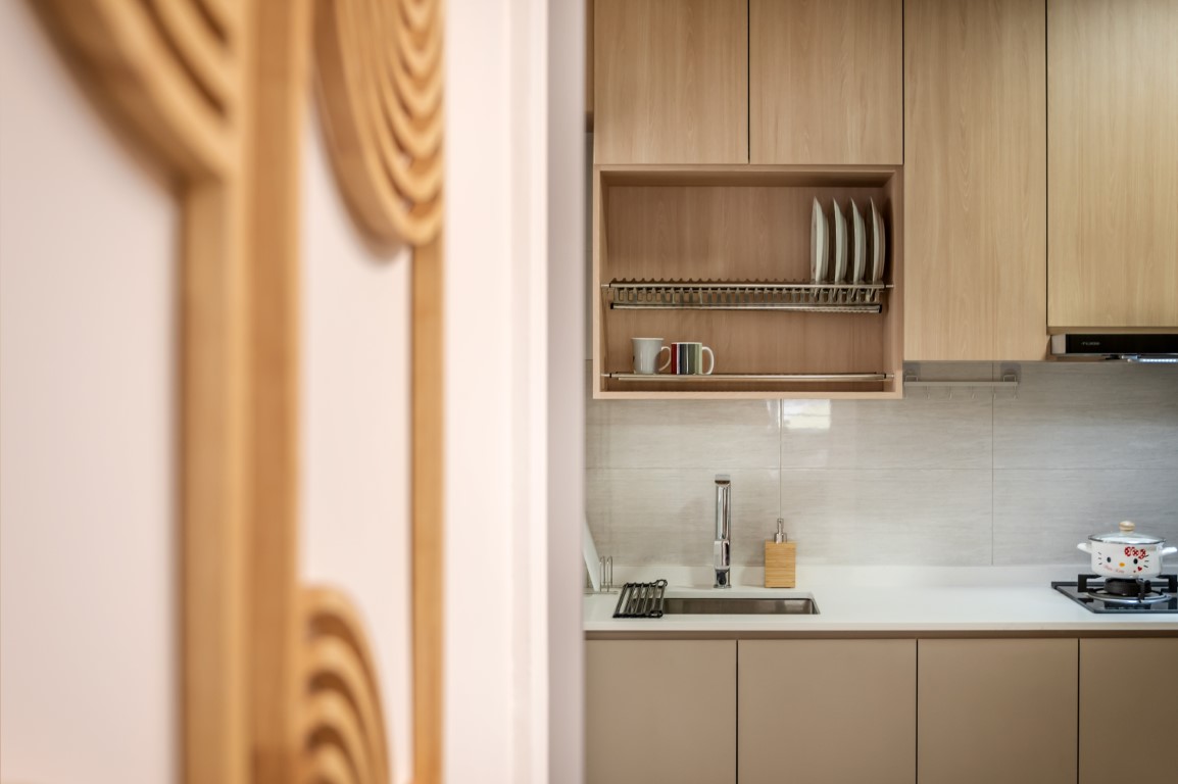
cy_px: 392
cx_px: 589
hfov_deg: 49.6
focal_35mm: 39
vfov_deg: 34.2
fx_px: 1275
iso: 450
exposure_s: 1/40
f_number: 4
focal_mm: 39
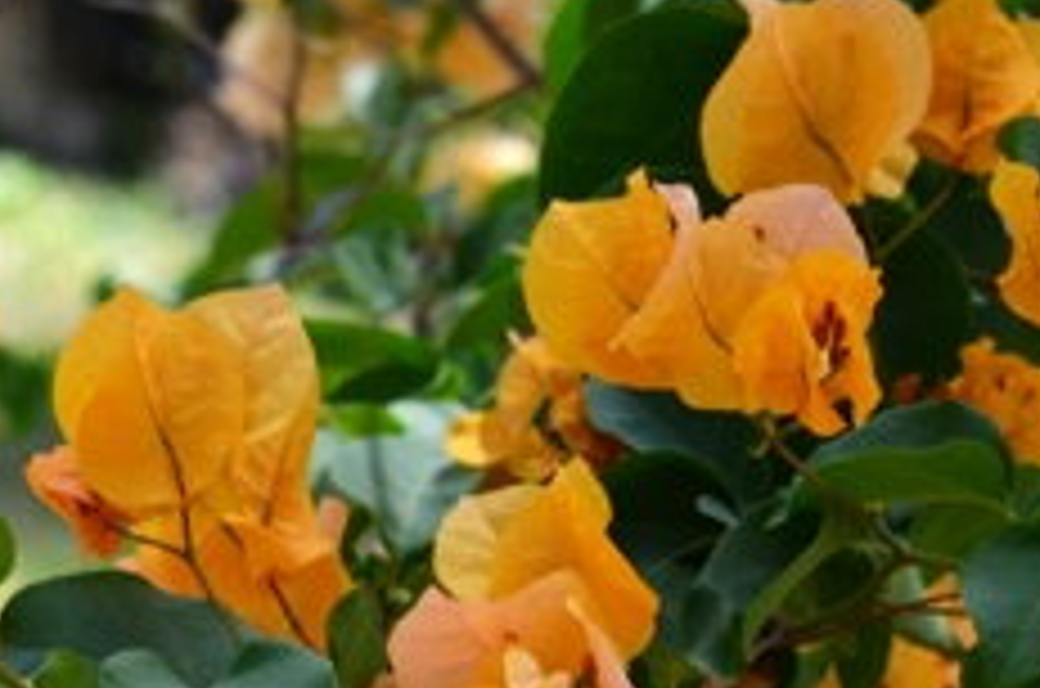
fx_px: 6584
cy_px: 859
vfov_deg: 6.0
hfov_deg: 9.0
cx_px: 387
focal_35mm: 228
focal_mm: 55
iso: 180
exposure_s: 1/250
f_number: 8
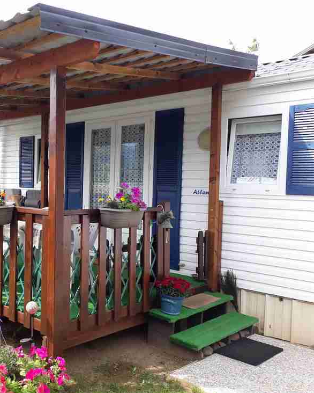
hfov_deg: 39.5
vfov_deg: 50.3
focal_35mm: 36
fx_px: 418
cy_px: 198
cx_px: 61
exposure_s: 1/375
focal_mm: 3.6
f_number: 1.9
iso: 40
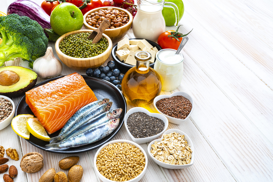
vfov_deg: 33.4
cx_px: 136
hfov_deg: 48.5
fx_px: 303
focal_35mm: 40
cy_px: 91
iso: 200
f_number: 13
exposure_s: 1/100
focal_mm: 40
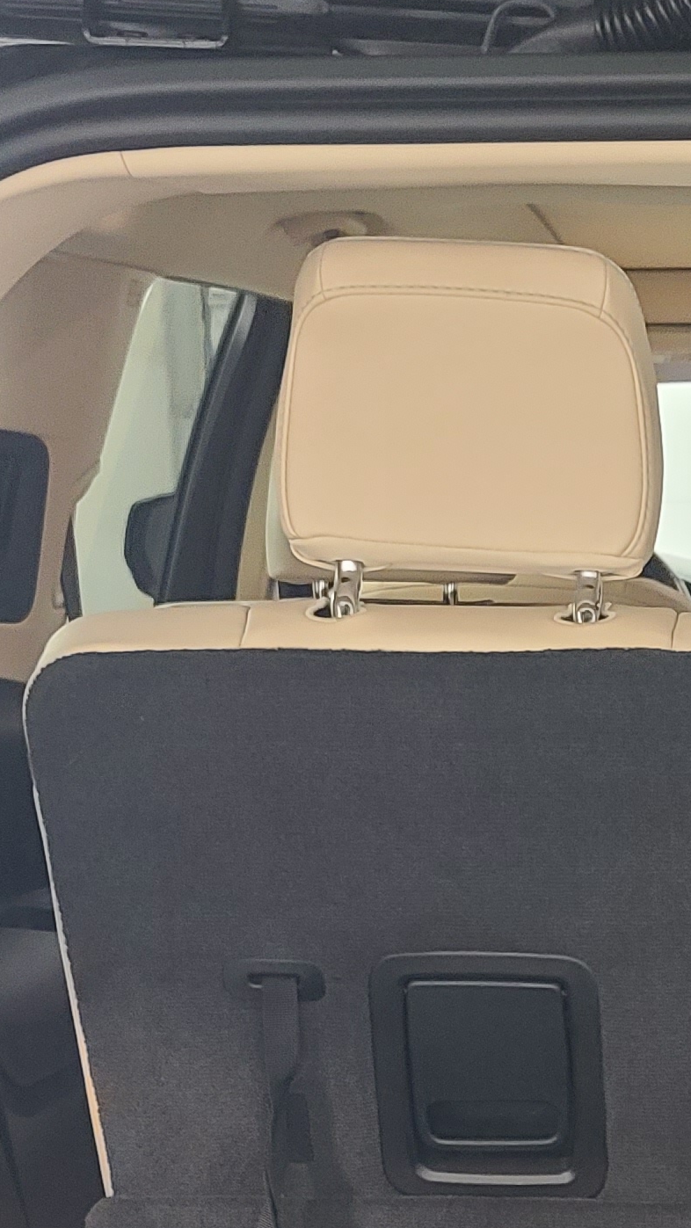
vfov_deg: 25.9
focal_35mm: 78
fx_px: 2540
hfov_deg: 15.0
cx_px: 814
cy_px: 1195
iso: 800
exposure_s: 1/24
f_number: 1.8
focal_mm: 7
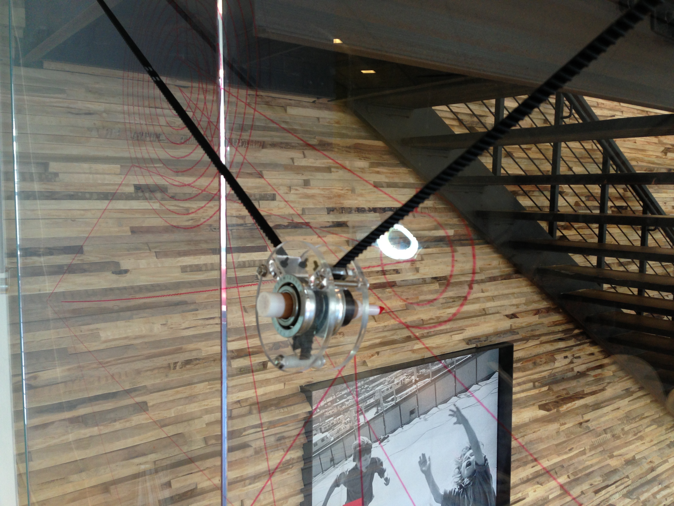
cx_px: 337
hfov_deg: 55.4
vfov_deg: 42.9
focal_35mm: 33
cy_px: 253
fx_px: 643
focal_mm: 4.13
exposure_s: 1/20
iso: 80
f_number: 2.4
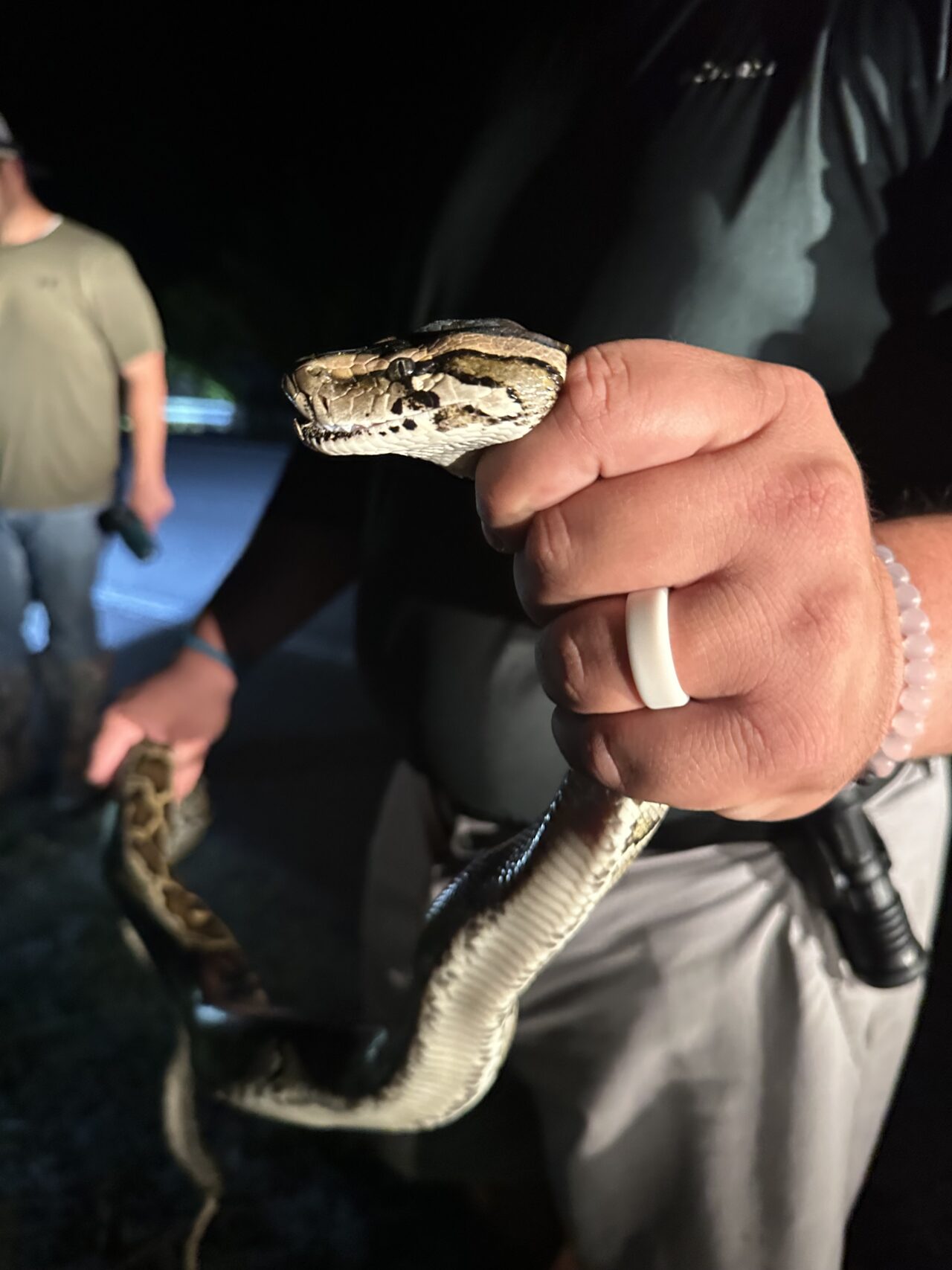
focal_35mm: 24
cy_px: 635
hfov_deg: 56.8
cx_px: 476
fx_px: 880
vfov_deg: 71.6
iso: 800
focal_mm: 6.86
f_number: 1.78
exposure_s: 1/50
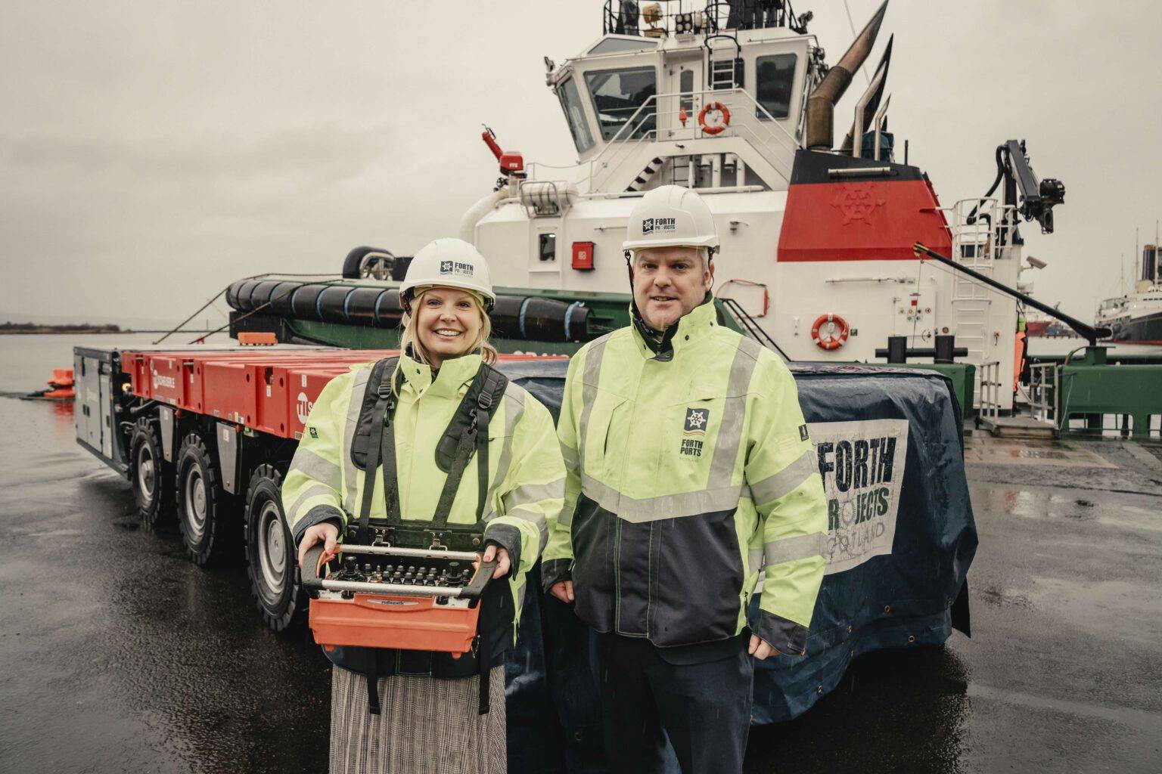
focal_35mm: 24
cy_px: 387
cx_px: 581
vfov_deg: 53.1
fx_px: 775
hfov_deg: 73.7
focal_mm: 24
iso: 1600
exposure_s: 1/320
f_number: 4.5
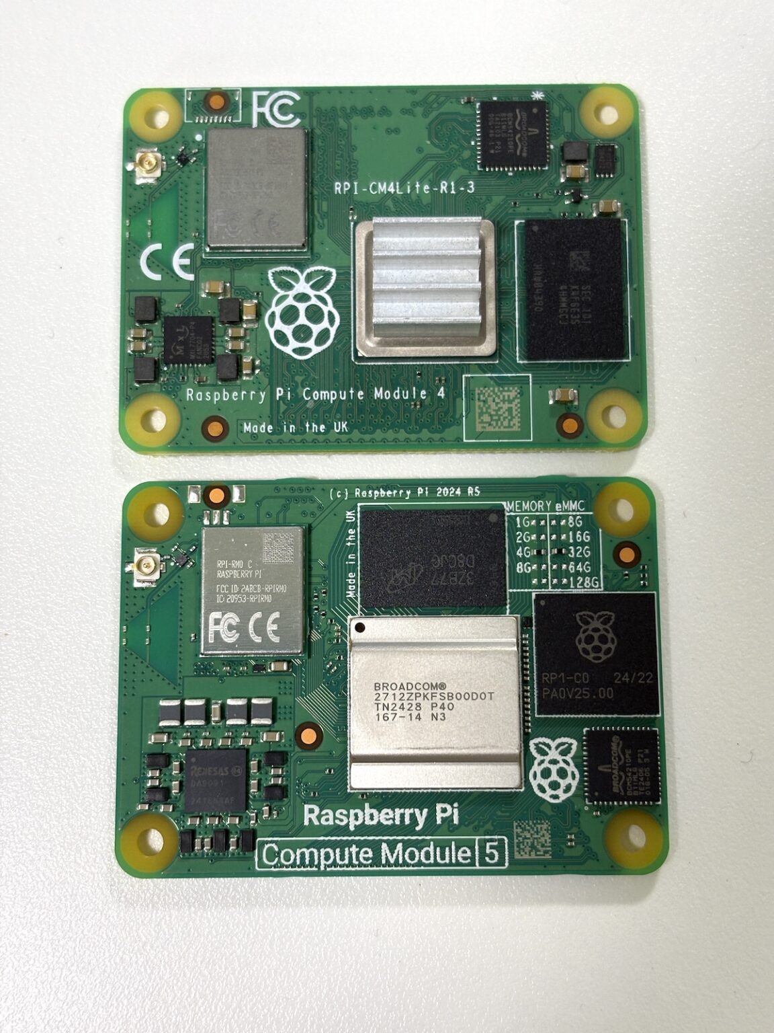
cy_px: 516
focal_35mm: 52
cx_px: 387
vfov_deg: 36.8
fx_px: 1550
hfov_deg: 28.0
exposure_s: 1/50
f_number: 1.6
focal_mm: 5.96
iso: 64
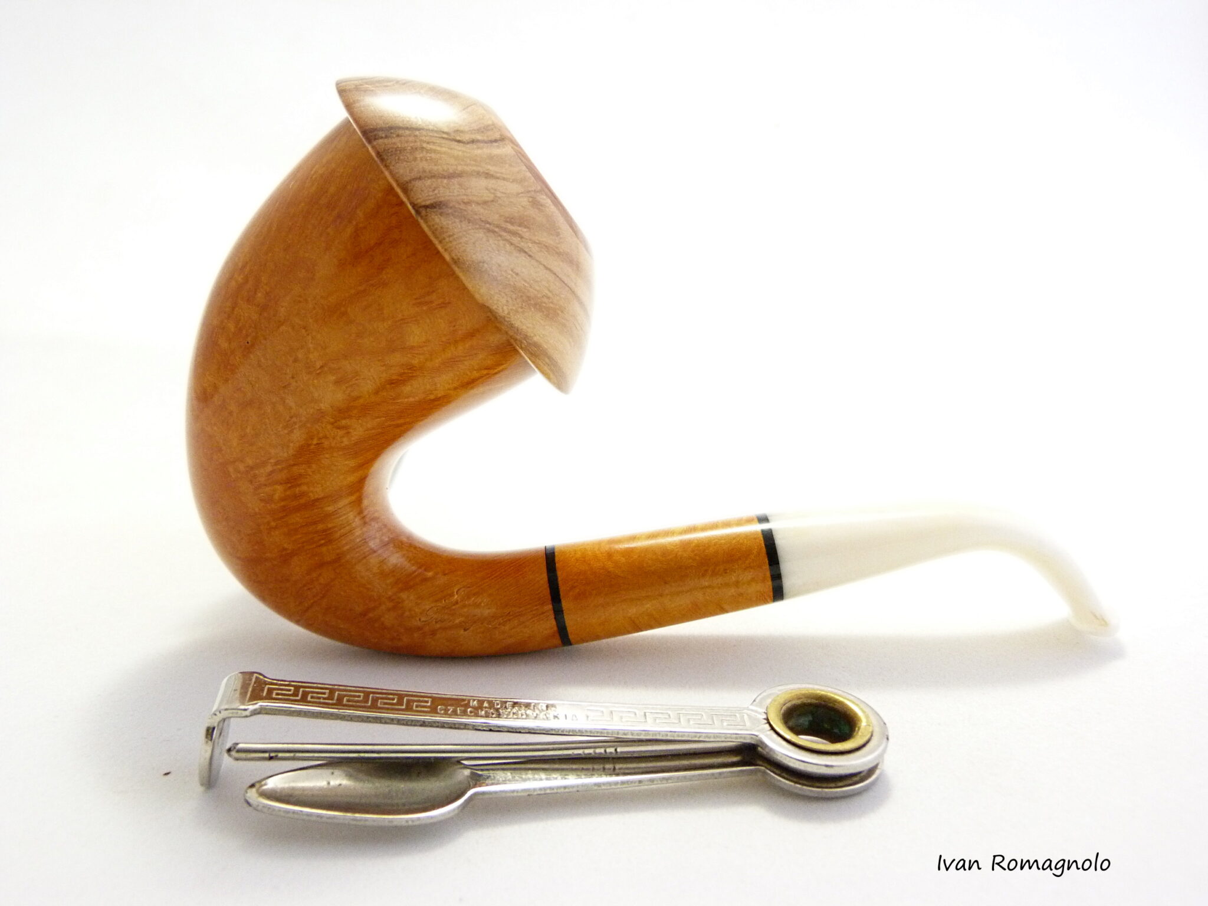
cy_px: 453
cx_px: 604
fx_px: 1187
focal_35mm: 34
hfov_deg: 54.0
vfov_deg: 41.8
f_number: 3
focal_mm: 6.1
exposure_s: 1/30
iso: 400
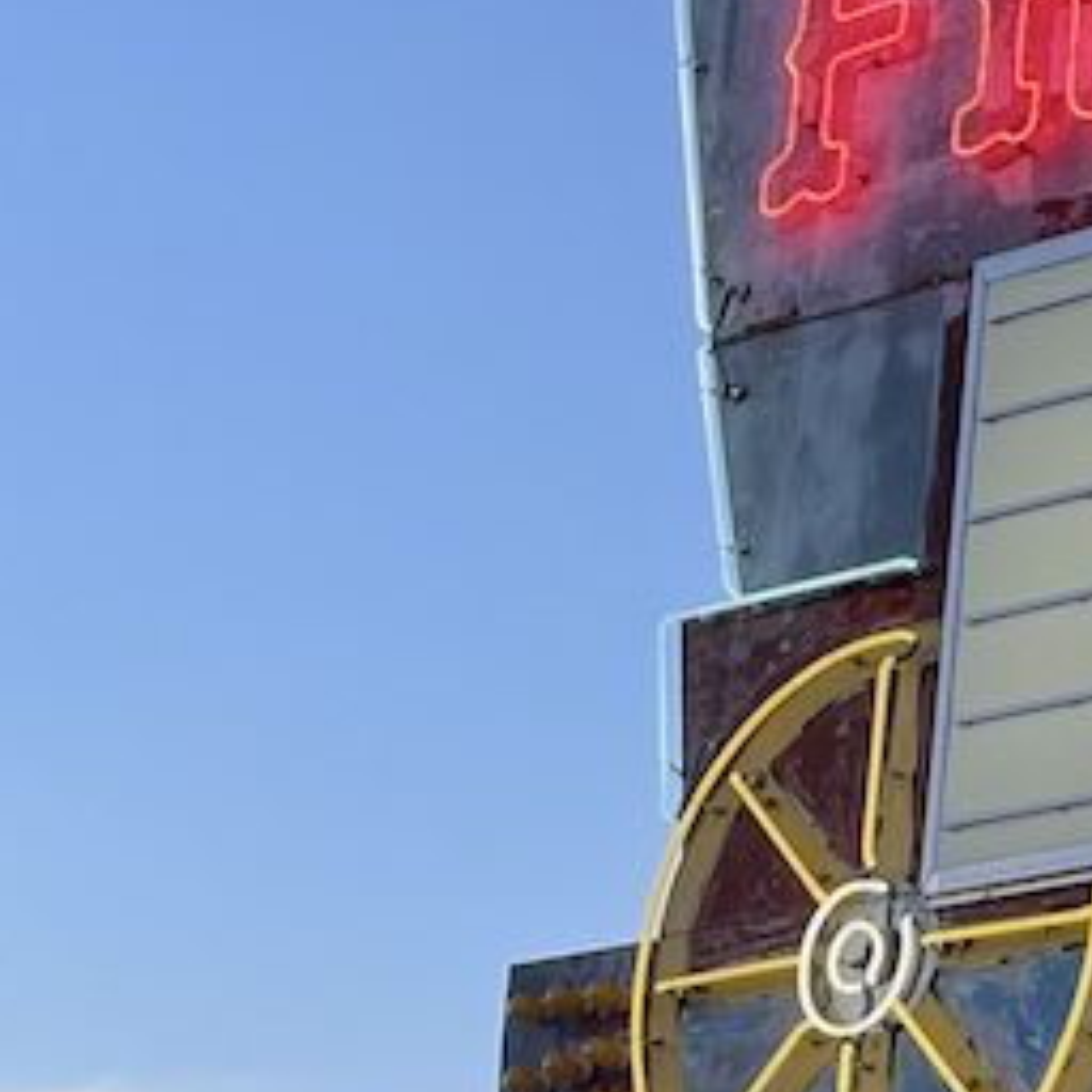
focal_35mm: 115
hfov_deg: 13.6
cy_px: 930
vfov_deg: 15.0
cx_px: 1962
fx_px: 4104
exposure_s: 1/401
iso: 32
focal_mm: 4.2
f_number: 1.6
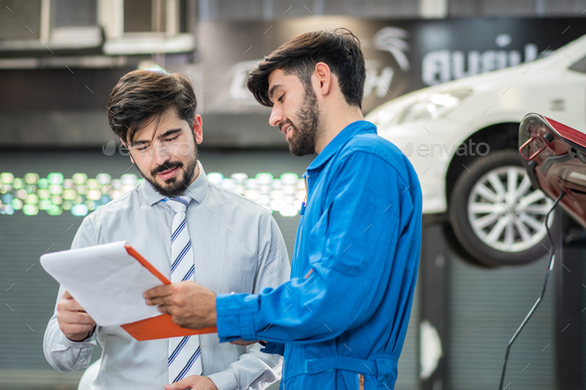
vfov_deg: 16.5
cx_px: 293
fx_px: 1342
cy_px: 195
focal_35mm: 82
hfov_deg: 24.6
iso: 500
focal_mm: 55
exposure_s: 1/200
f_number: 1.8
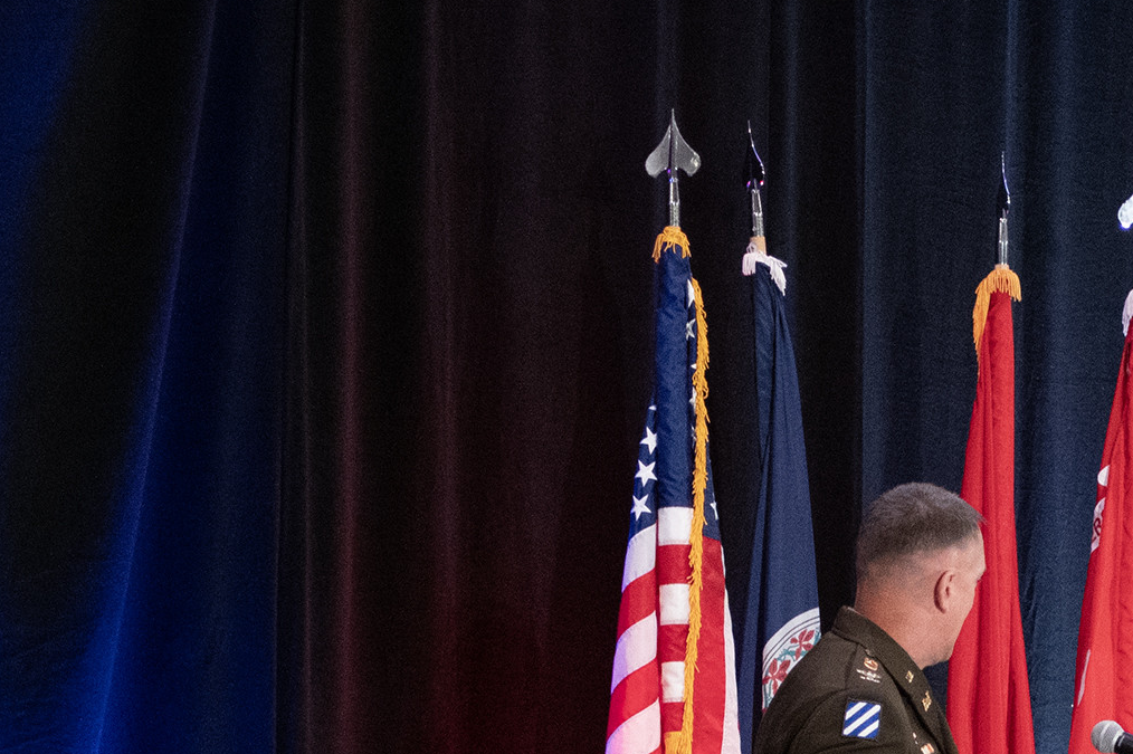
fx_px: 6511
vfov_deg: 6.6
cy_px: 1000
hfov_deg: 9.7
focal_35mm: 207
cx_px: 1520
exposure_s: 1/320
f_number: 4.5
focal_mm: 70
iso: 5000
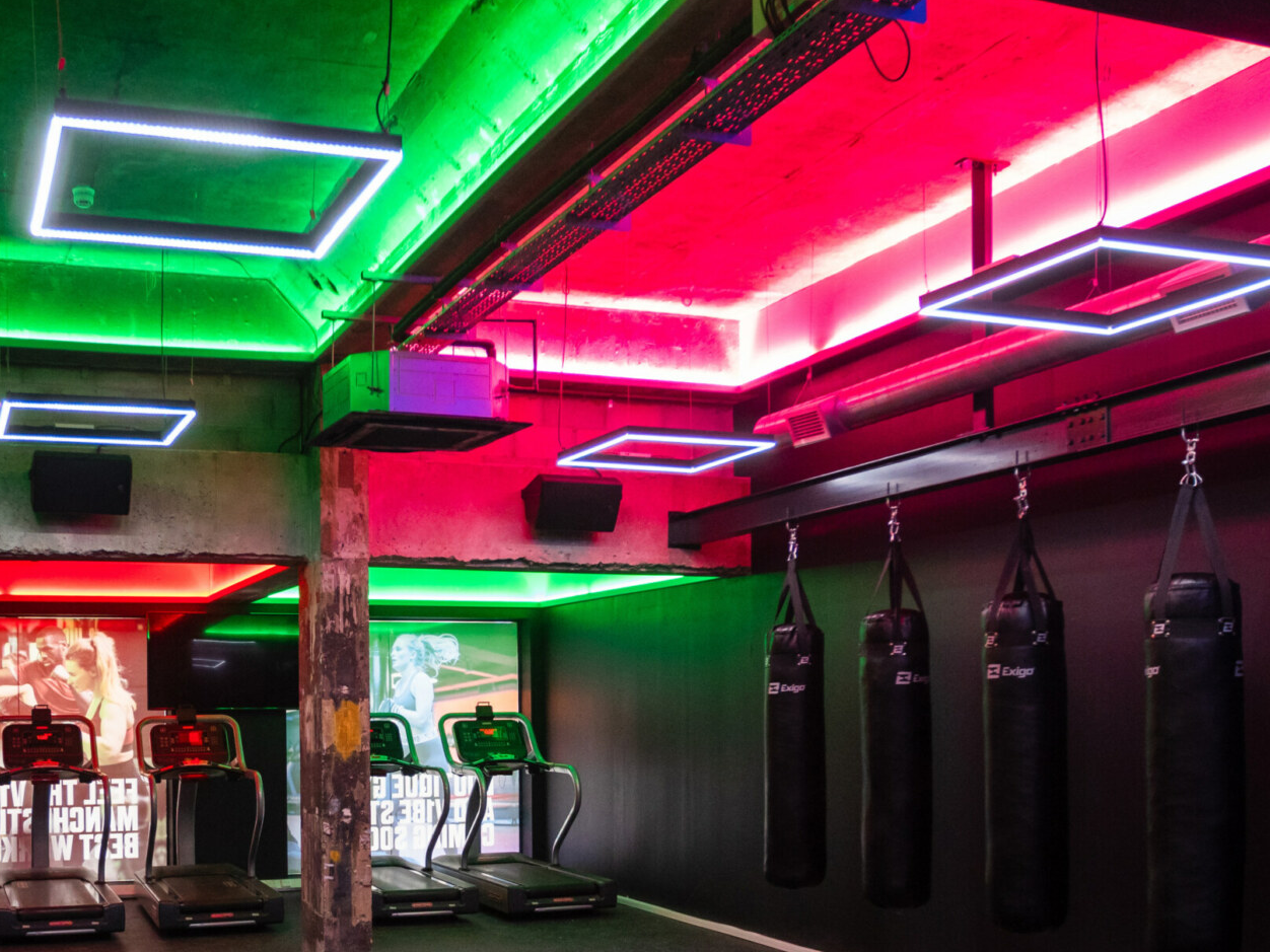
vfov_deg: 38.5
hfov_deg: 50.5
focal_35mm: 36
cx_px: 434
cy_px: 733
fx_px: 1321
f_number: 2
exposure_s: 1/50
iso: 1000
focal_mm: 11
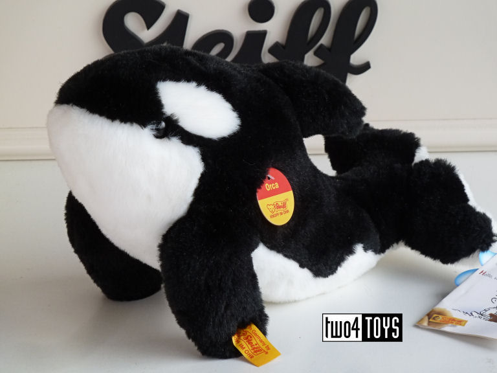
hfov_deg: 12.5
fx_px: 2268
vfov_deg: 9.4
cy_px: 186
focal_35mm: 158
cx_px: 248
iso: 125
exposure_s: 1/60
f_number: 4.5
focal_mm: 25.9
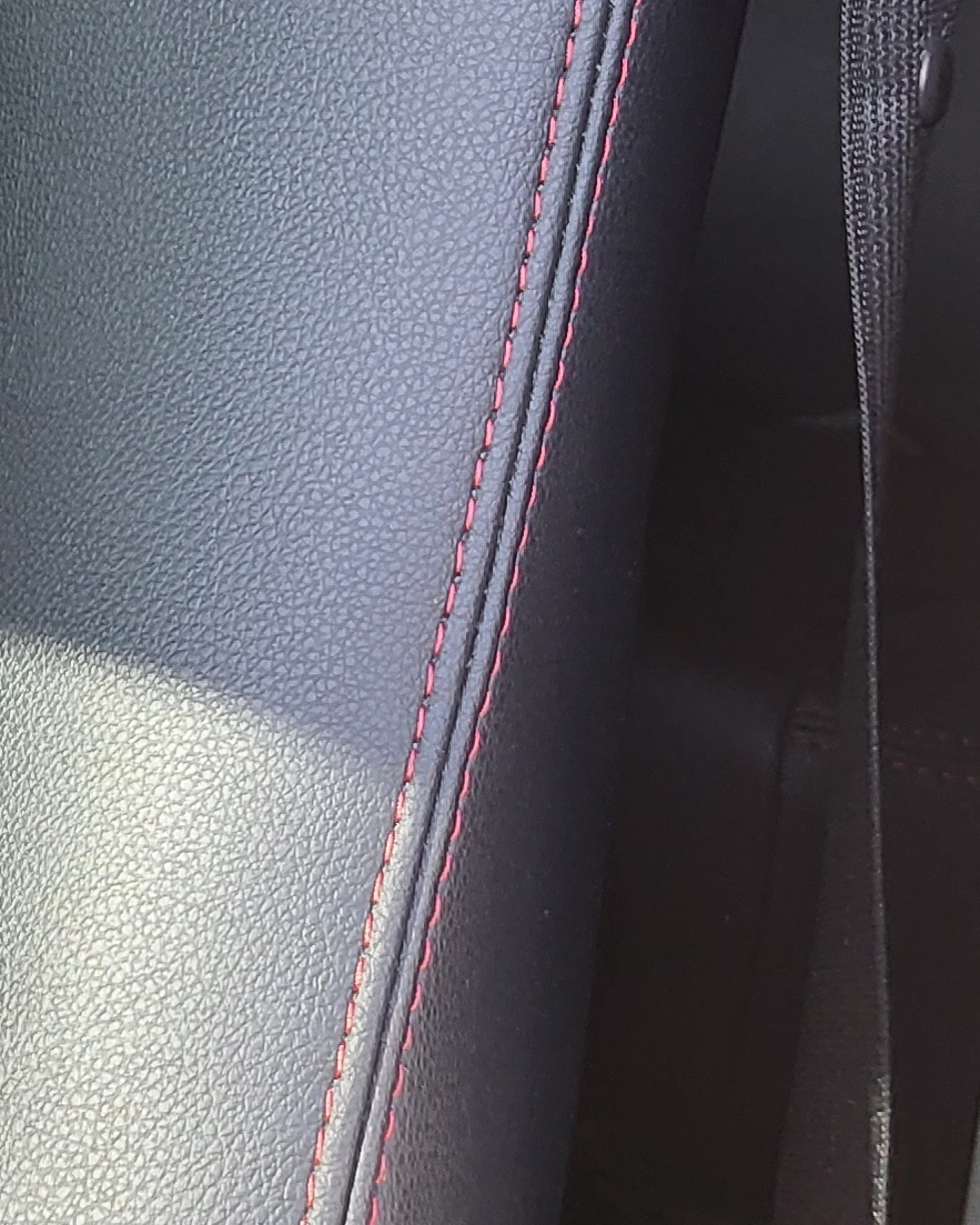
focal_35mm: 92
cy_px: -165
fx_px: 3334
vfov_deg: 19.8
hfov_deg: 13.8
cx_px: -1073
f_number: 1.8
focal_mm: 5.4
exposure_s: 1/120
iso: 125
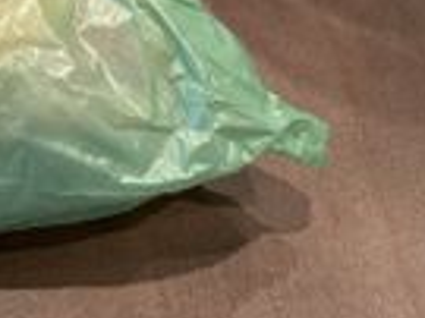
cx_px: -165
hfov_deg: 21.5
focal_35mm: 80
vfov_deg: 18.0
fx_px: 981
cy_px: 2
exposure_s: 1/60
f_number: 1.5
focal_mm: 5.7
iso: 160
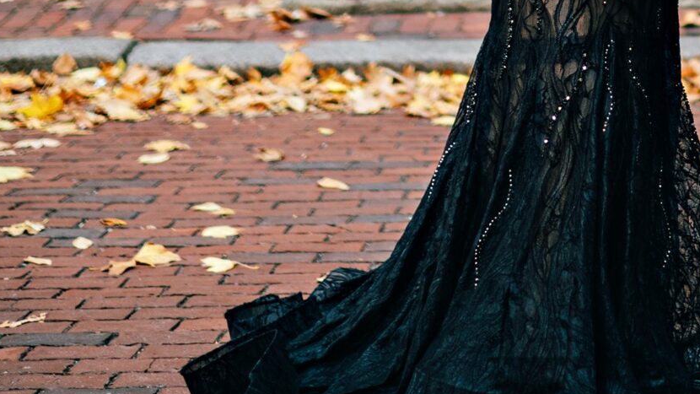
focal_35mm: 113
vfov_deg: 9.8
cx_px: 713
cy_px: -453
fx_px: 2098
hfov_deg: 18.4
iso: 200
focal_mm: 35
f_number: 1.4
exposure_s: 1/1250
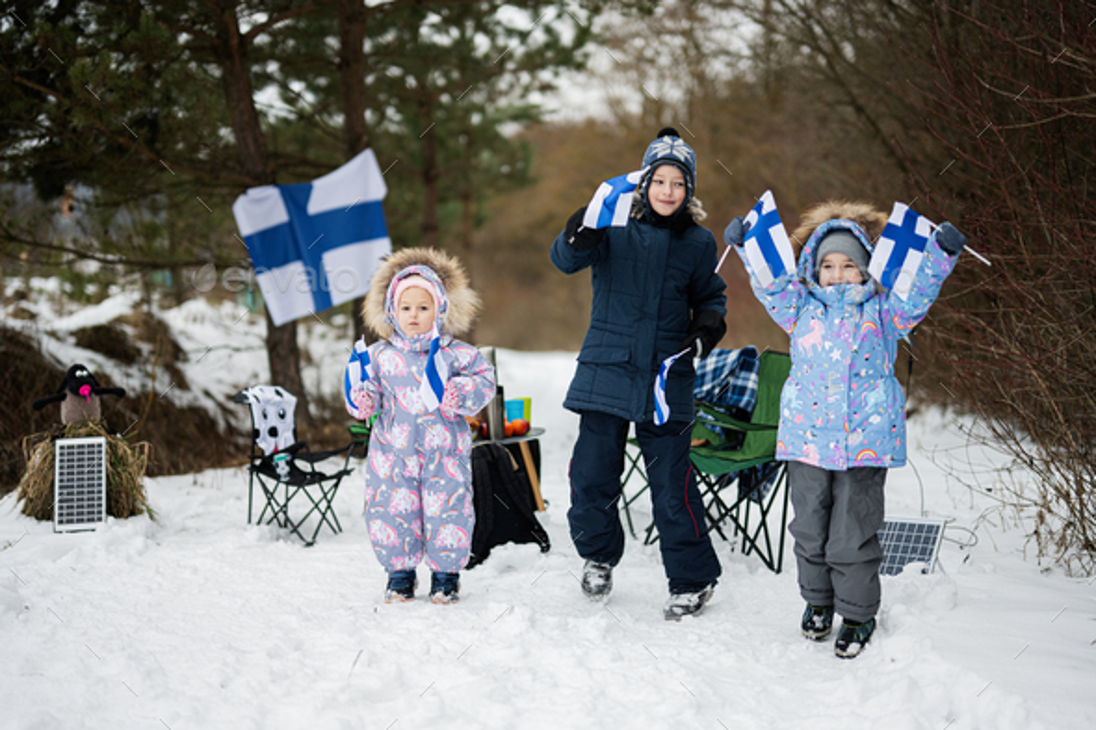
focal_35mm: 50
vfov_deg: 27.0
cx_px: 548
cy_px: 365
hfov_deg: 39.6
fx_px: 1522
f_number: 1.2
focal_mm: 50
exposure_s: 1/2000
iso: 200
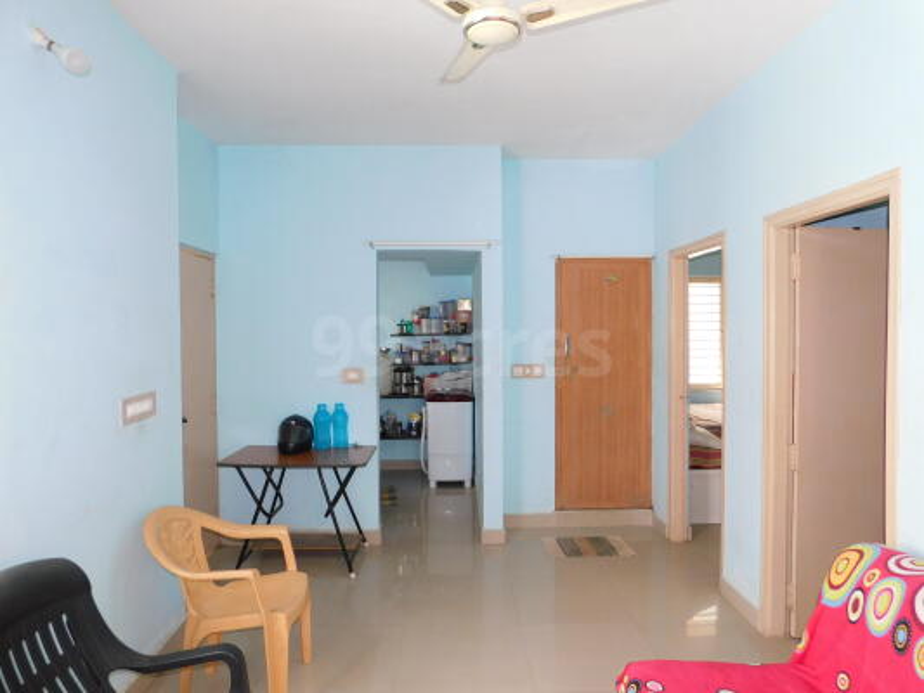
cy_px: 346
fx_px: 614
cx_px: 462
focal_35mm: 23
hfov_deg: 73.9
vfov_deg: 58.9
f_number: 3
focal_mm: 4
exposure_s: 1/30
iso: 200
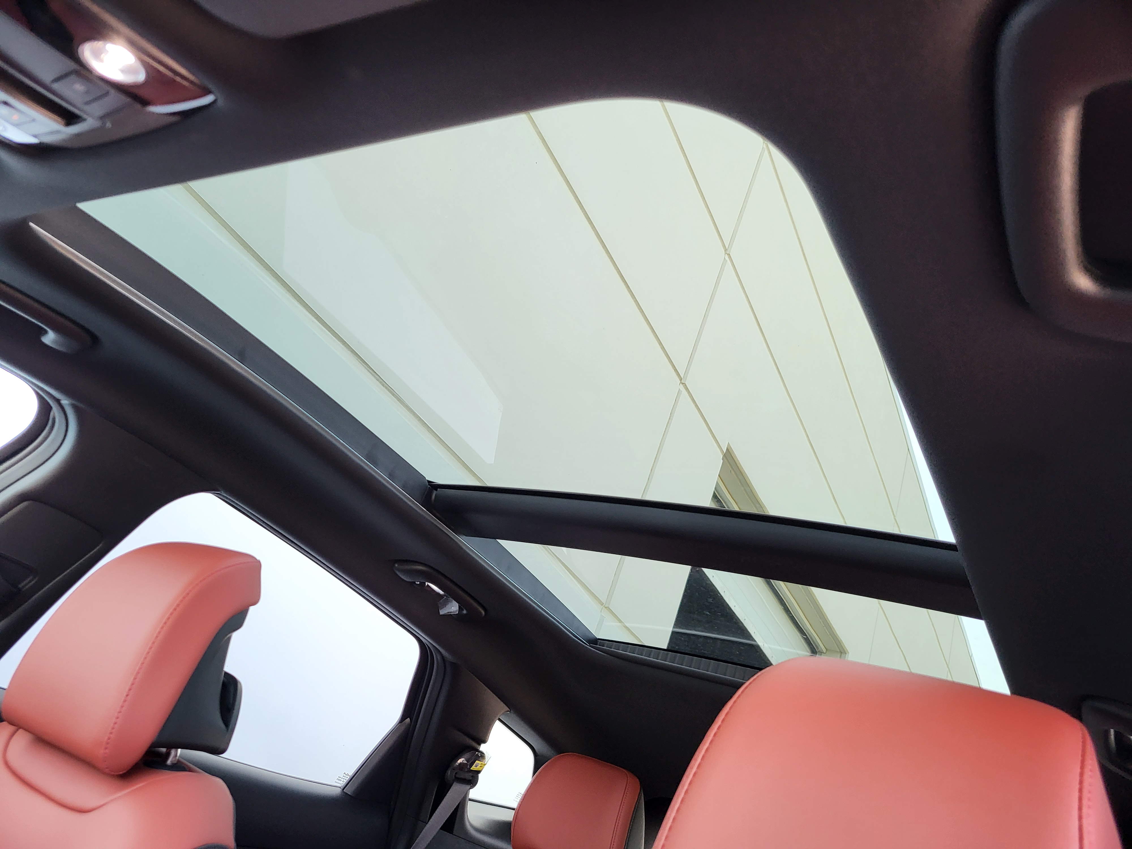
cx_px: 566
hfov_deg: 67.3
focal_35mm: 26
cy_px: 424
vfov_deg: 53.1
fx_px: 850
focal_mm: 5.4
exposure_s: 1/120
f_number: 1.8
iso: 125
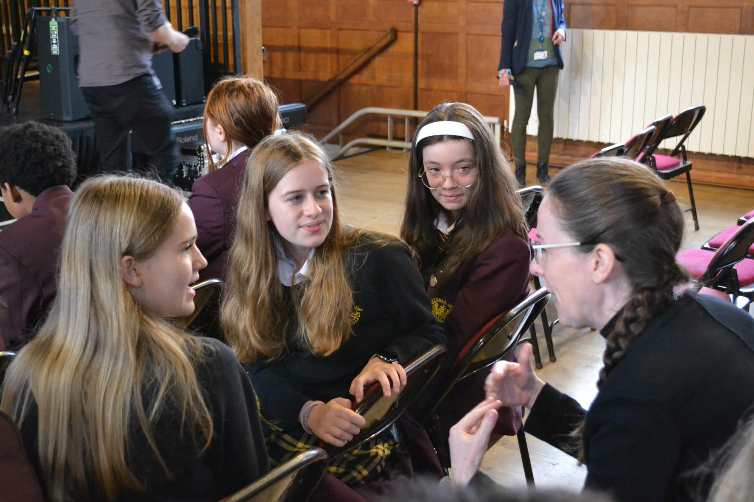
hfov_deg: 41.1
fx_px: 1005
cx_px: 377
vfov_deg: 28.1
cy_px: 251
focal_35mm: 48
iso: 3200
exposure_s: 1/60
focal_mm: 32
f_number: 4.8
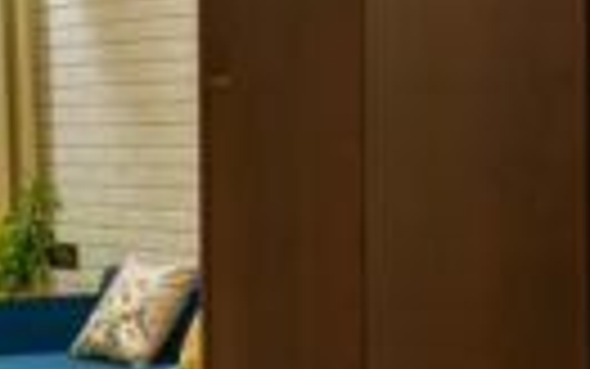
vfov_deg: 10.7
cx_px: 369
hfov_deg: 17.1
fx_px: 1963
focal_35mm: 122
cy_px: 112
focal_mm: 19
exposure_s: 1/6
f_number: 11
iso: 400
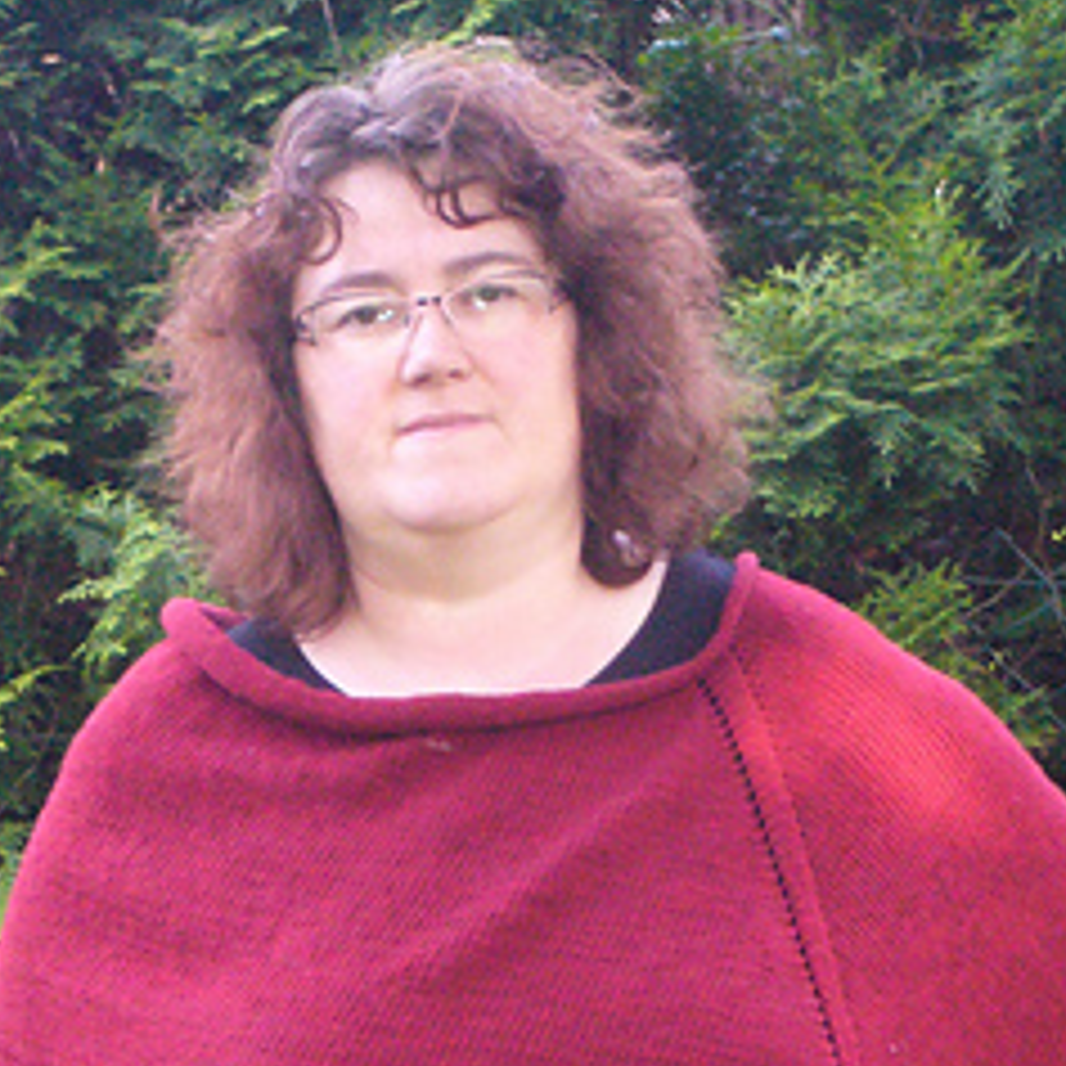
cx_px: 367
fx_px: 6829
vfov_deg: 8.9
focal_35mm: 196
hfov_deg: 8.9
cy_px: 1111
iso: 400
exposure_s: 1/60
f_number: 5
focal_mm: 17.4
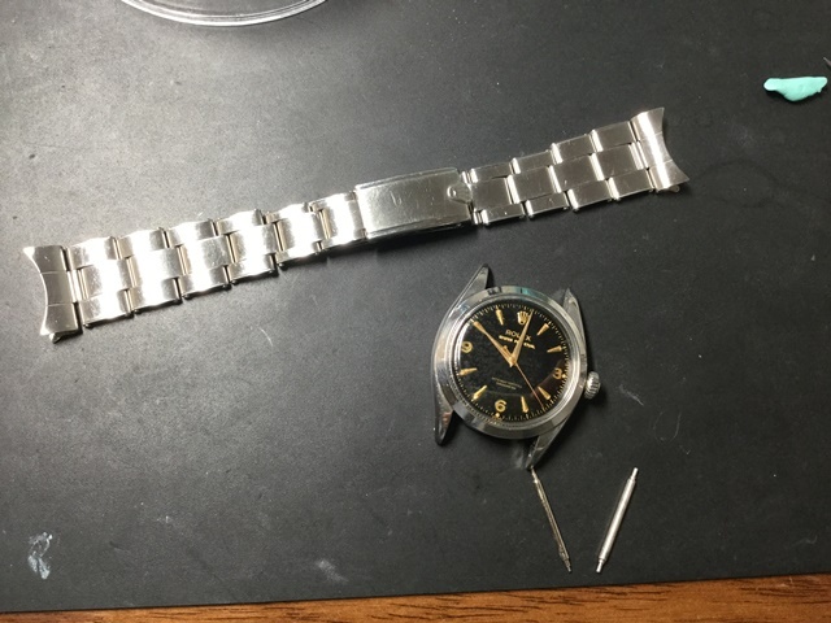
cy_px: 312
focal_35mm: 31
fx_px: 744
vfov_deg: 45.4
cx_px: 416
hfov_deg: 58.4
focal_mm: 3.3
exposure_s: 1/33
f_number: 2.4
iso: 40
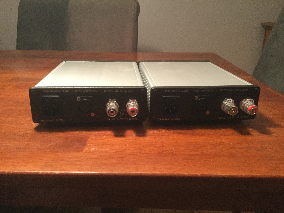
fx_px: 254
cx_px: 142
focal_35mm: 31
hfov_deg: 58.4
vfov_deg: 45.4
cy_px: 106
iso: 200
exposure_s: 1/33
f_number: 2.4
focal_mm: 3.3
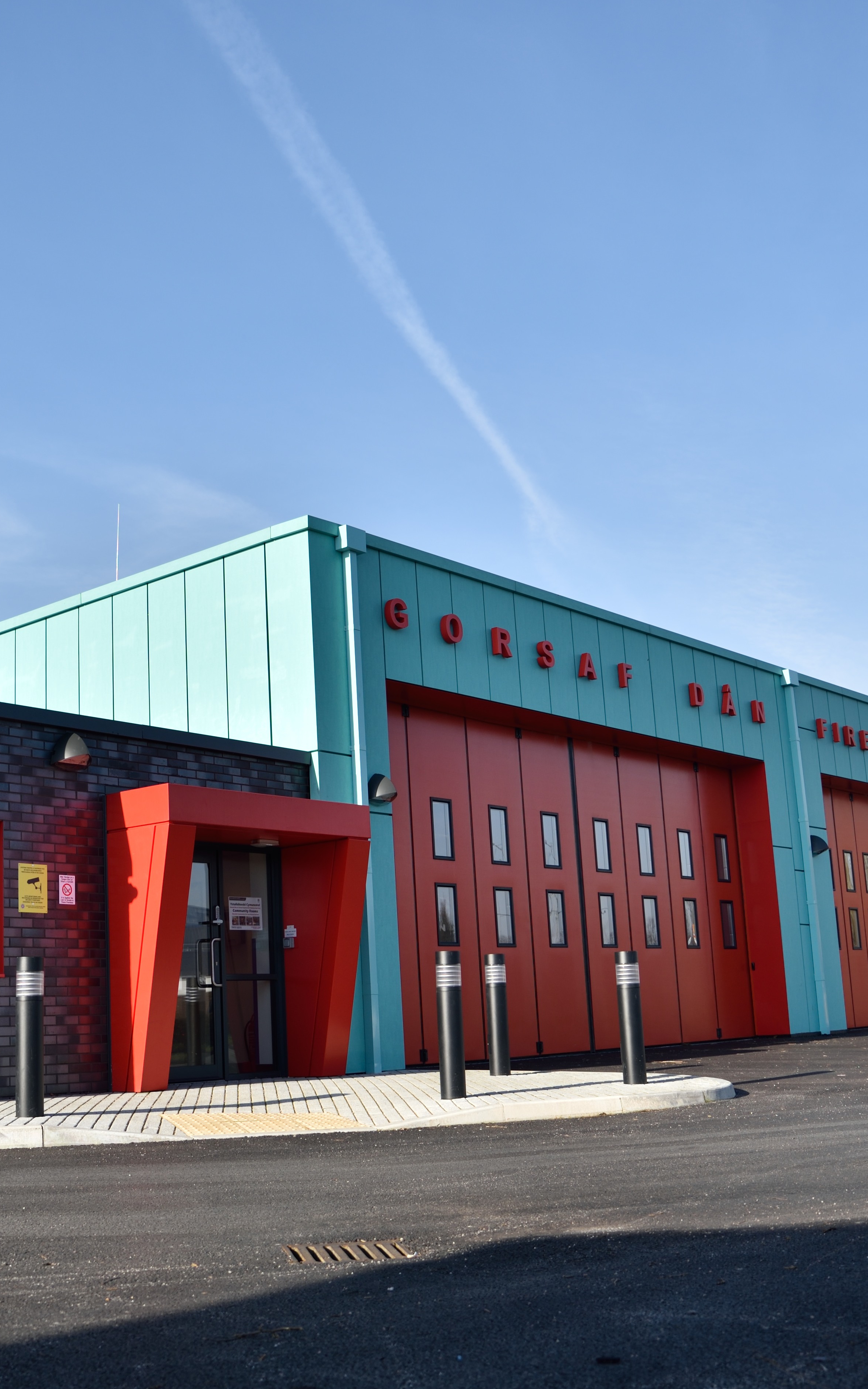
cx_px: 313
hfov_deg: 32.6
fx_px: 1476
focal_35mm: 39
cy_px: 684
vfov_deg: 50.4
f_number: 2.8
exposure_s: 1/2000
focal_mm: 24
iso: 100
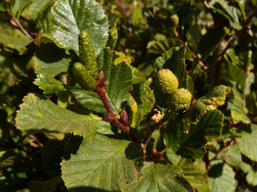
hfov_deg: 51.4
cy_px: 96
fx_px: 267
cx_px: 128
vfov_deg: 39.6
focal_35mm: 36
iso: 80
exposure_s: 1/640
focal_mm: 6.4
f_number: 3.6
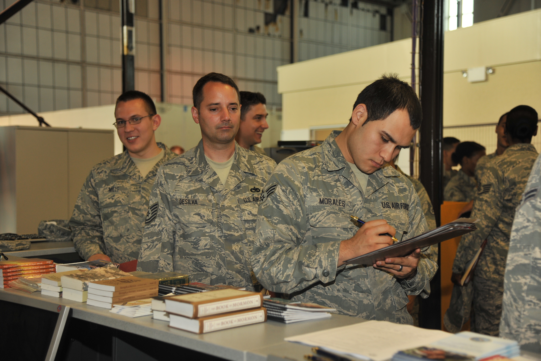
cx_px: 270
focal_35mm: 50
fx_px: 751
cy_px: 180
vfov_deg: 27.0
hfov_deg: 39.6
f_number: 4
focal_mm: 50
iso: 400
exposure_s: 1/100
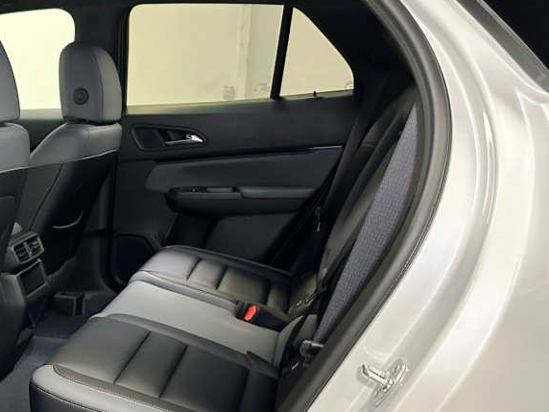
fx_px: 682
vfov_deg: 33.4
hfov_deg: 41.1
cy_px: 262
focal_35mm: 43
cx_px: 75
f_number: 1.78
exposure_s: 1/40
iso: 640
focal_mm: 6.86
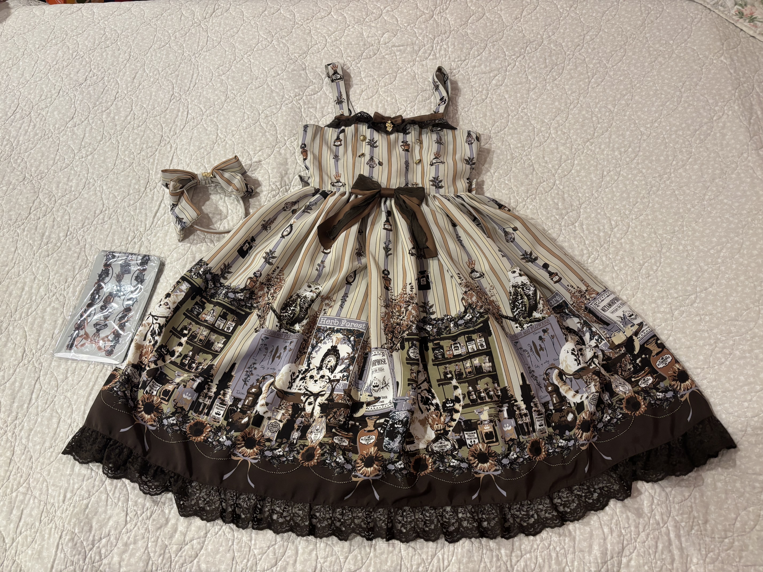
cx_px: 382
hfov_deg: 67.3
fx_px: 573
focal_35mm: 26
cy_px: 286
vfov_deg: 53.1
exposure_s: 1/59
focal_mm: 5.96
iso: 200
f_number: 1.6
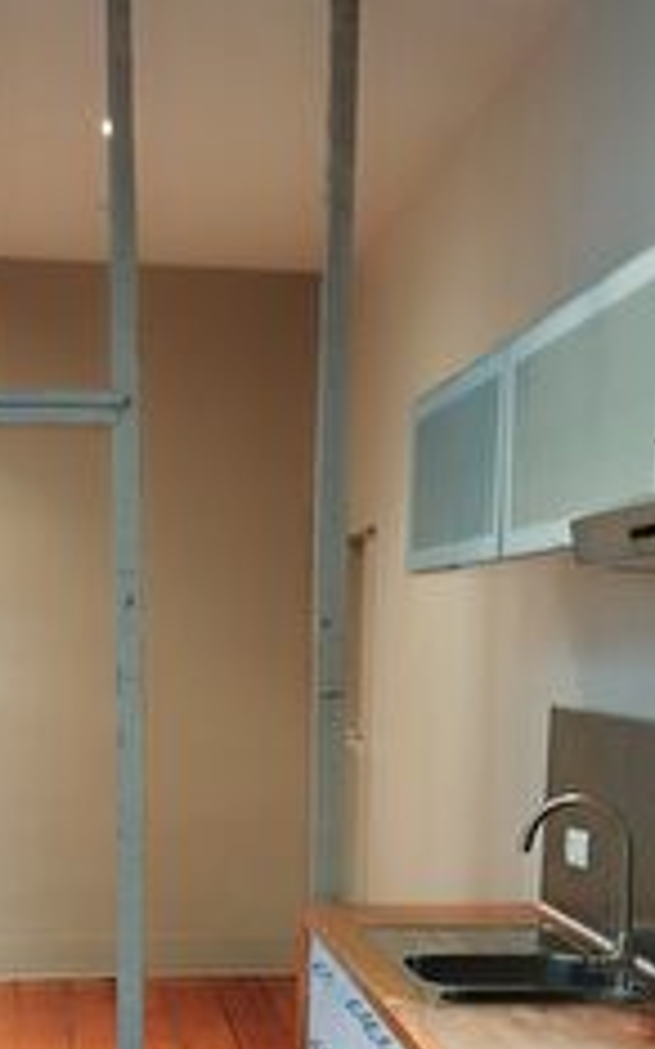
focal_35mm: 57
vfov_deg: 33.0
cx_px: 283
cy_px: 1029
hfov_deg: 22.7
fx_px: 1630
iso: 820
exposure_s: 1/33.3
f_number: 1.89
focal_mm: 5.89
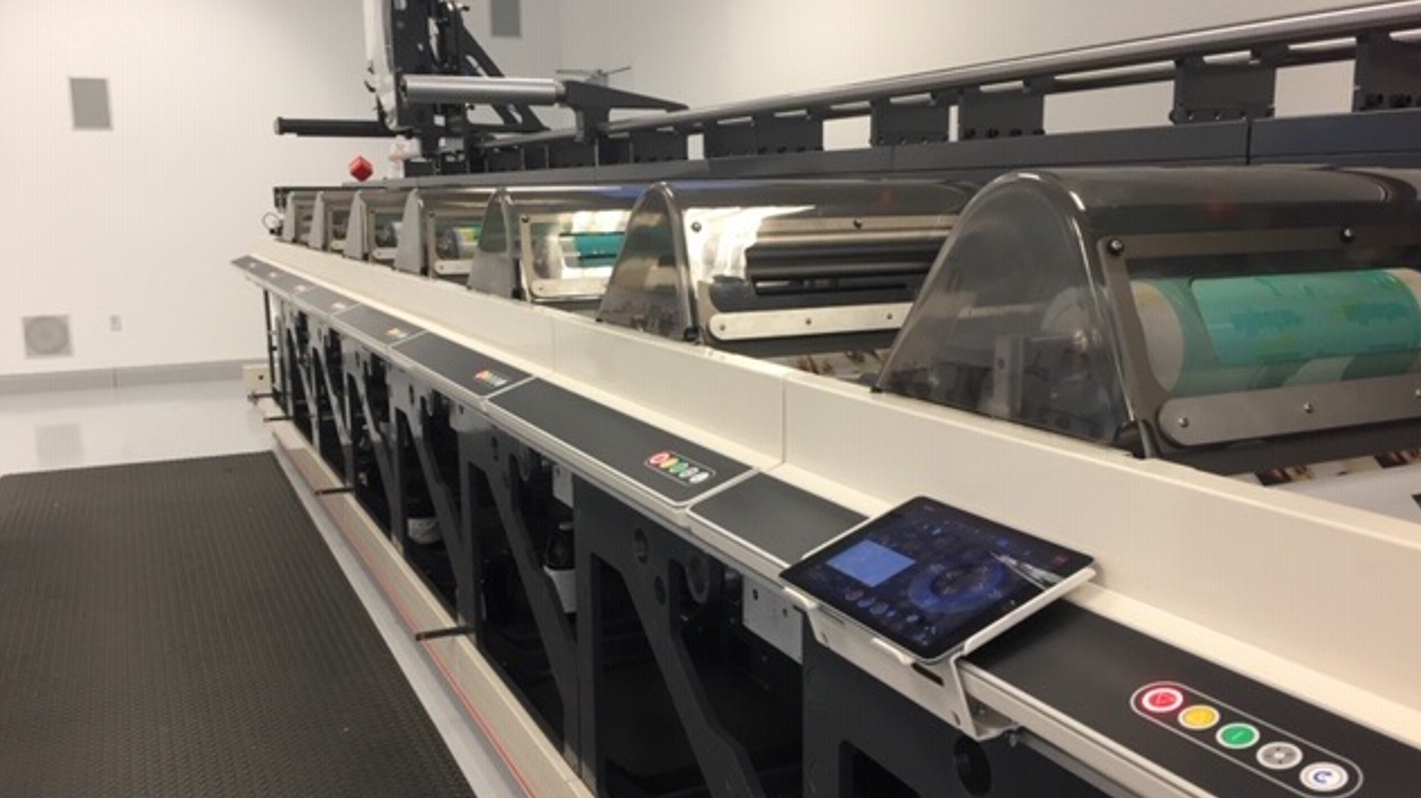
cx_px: 708
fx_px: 1205
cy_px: 429
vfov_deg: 36.6
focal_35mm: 32
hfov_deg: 61.0
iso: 64
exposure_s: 1/30
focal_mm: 4.15
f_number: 2.2
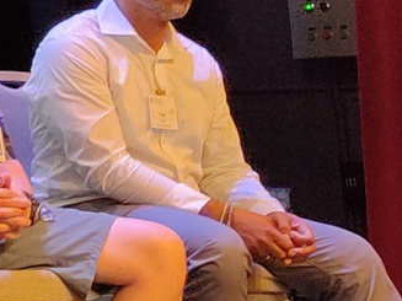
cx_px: -756
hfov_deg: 9.6
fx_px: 1915
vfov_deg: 8.8
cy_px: -160
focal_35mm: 165
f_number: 1.79
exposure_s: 1/50
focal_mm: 4.71
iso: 159
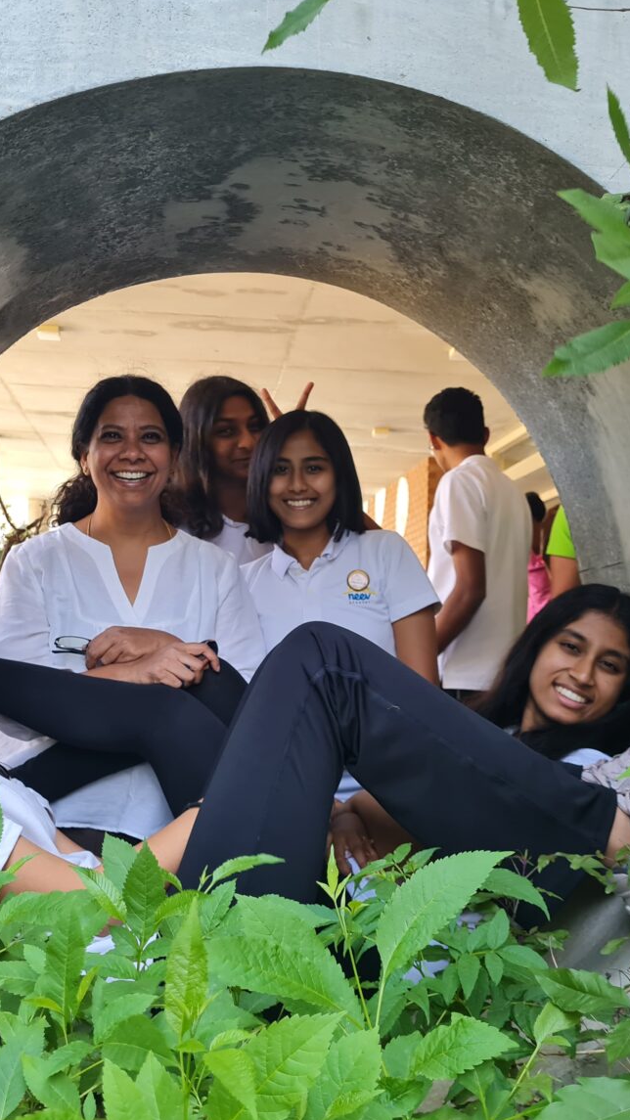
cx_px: 260
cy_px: 560
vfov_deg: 52.8
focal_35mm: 38
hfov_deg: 31.1
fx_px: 1129
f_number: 1.8
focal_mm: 5.4
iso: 64
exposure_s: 1/100
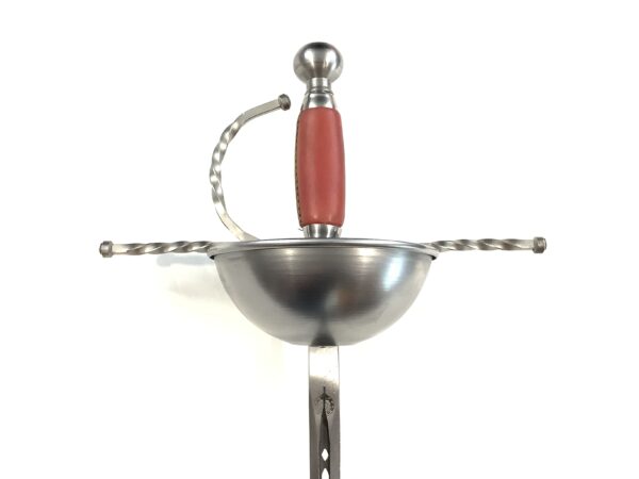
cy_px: 240
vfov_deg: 45.4
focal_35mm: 31
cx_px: 320
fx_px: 572
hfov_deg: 58.4
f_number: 2.4
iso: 250
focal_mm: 3.3
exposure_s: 1/60
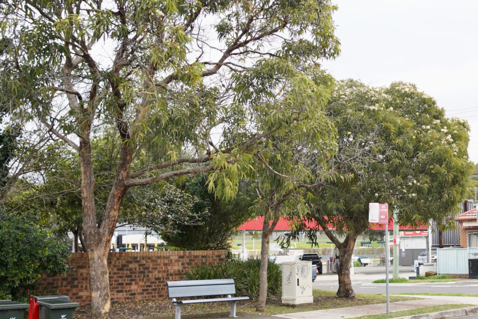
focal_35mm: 35
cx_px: 239
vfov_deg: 37.9
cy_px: 160
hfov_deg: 54.4
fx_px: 465
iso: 400
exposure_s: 1/100
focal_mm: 35
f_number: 2.8
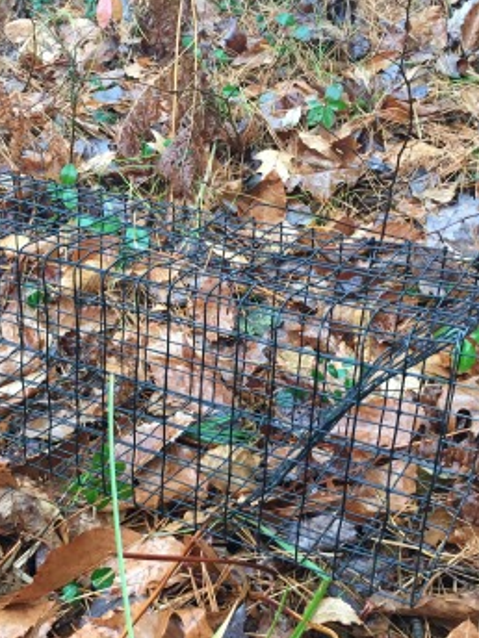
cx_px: 157
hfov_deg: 31.9
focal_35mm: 45
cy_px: 358
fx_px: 830
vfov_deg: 42.0
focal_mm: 4.15
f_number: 2.2
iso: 125
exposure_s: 1/30
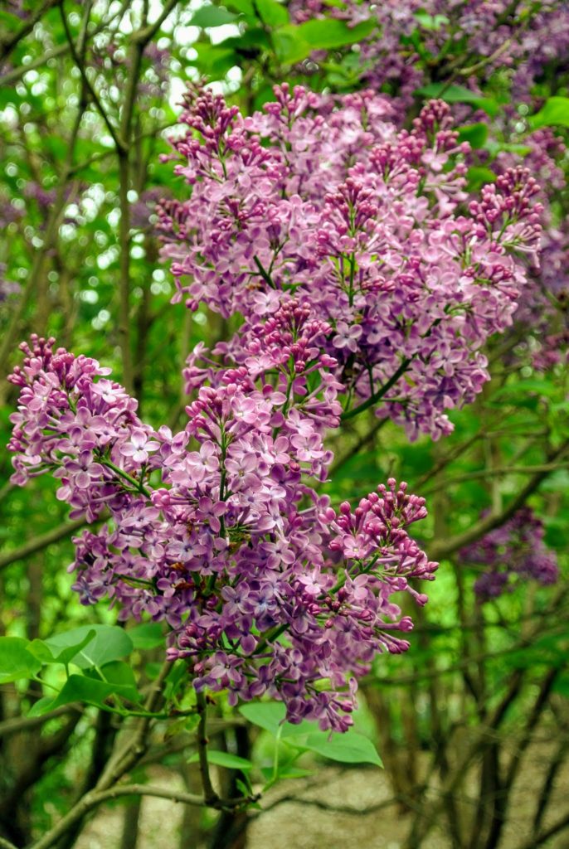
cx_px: 284
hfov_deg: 20.1
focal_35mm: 68
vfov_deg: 29.6
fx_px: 1607
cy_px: 424
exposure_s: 1/125
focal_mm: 25.2
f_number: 5.3
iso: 200
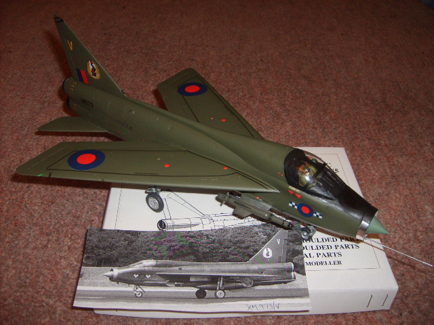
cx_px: 217
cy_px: 162
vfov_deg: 40.7
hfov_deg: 52.6
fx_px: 439
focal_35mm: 35
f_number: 2.8
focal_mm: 5.8
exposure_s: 1/45
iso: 100
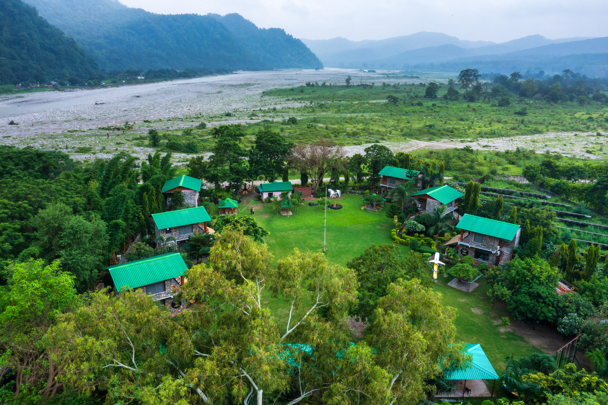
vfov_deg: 46.4
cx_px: 304
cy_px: 202
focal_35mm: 28
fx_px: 473
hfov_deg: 65.5
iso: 100
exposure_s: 1/80
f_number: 11
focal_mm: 10.26
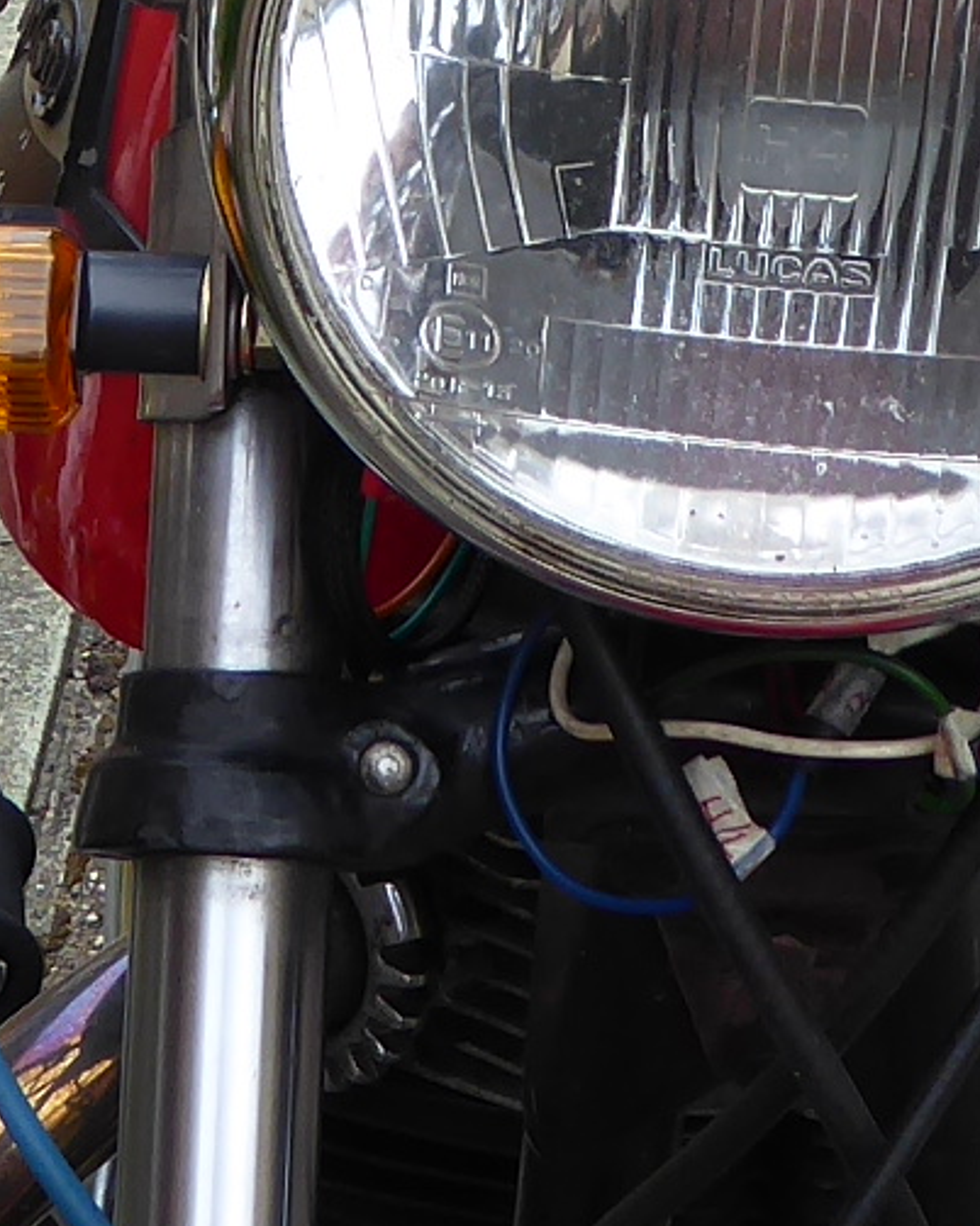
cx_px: 561
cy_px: -141
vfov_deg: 10.6
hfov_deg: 8.6
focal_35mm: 179
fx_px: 6494
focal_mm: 6.3
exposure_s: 1/200
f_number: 3.7
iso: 80
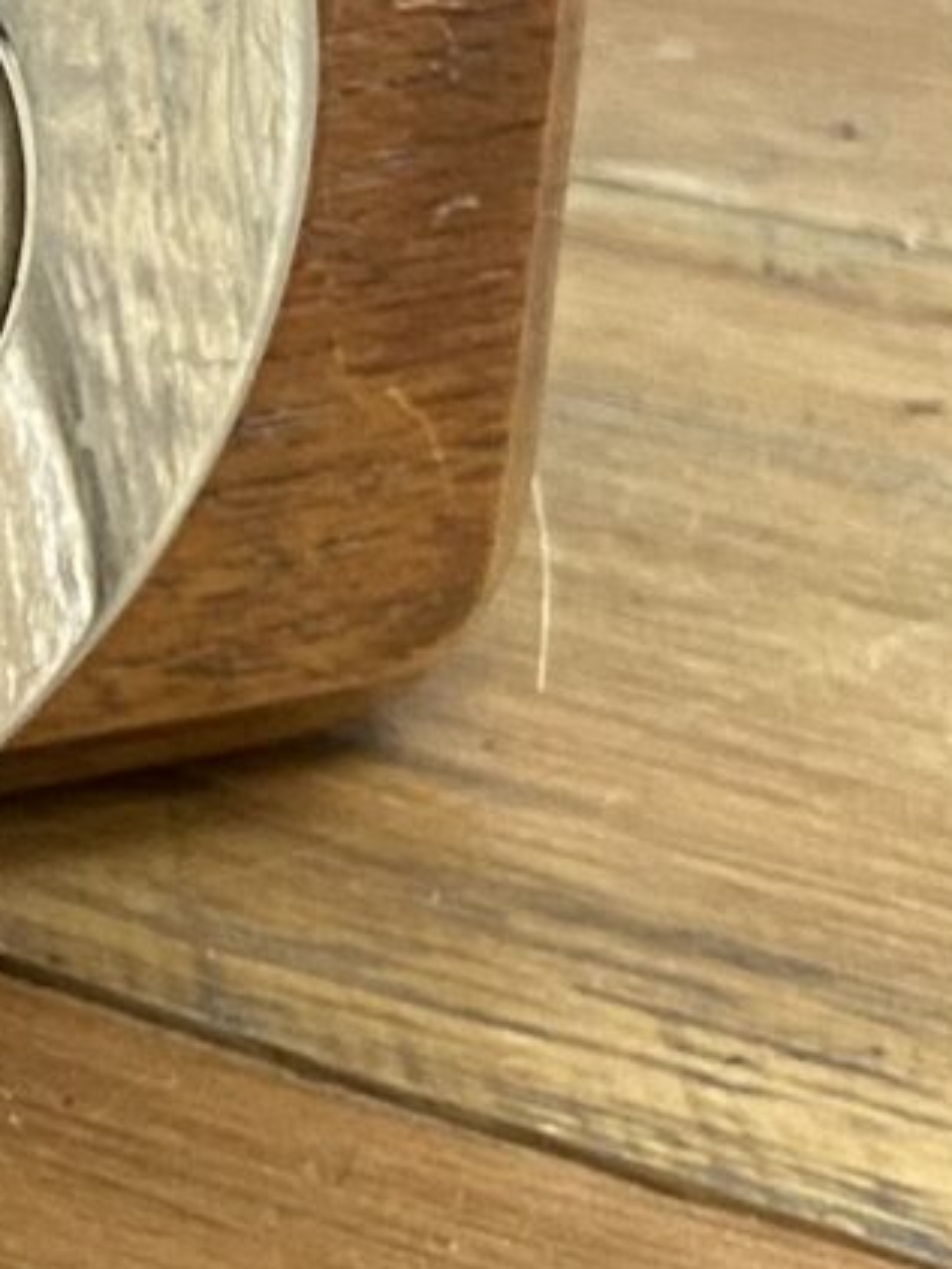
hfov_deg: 8.6
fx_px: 5791
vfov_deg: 12.1
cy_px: -392
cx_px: -1323
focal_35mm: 158
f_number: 1.8
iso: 400
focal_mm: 4.25
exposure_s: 1/33
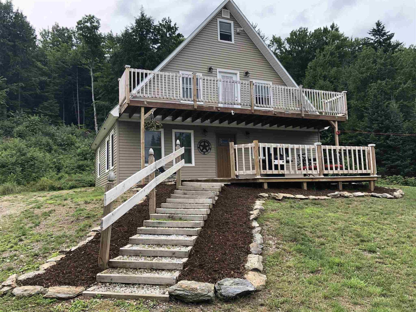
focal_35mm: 28
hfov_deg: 63.4
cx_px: 208
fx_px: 336
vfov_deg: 49.7
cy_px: 156
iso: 20
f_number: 1.8
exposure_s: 1/444
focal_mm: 4
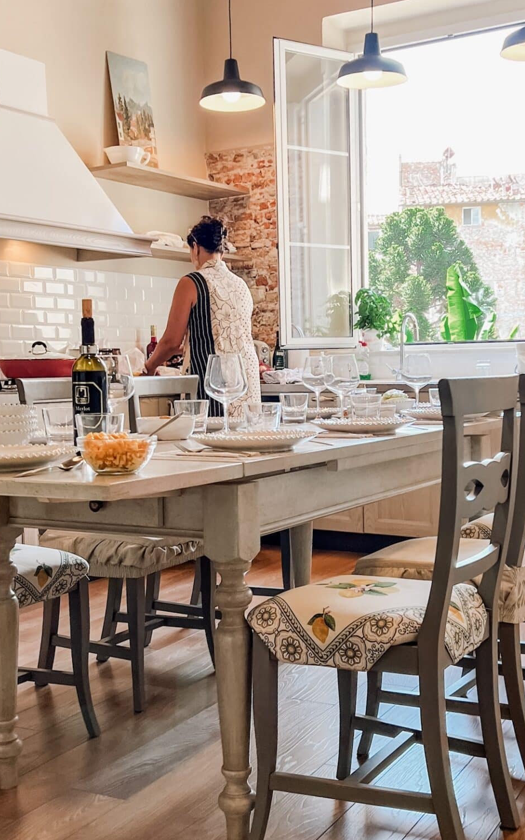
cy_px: 425
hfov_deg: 44.5
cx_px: 286
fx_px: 641
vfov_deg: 66.5
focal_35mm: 28
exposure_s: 1/120
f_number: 1.5
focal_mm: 5.7
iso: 80
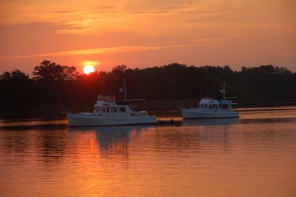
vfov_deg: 10.7
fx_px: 1047
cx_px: 148
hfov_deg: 16.1
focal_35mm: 128
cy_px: 98
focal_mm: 85
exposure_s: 1/320
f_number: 5.6
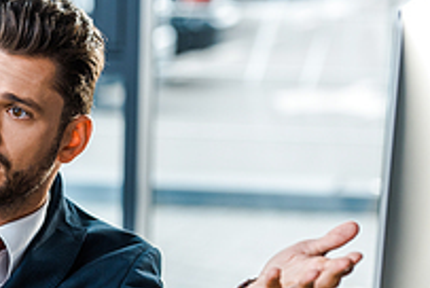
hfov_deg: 8.1
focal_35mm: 251
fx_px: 3002
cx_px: -25
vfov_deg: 5.5
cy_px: 273
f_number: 3.5
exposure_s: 1/250
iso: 200
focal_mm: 102
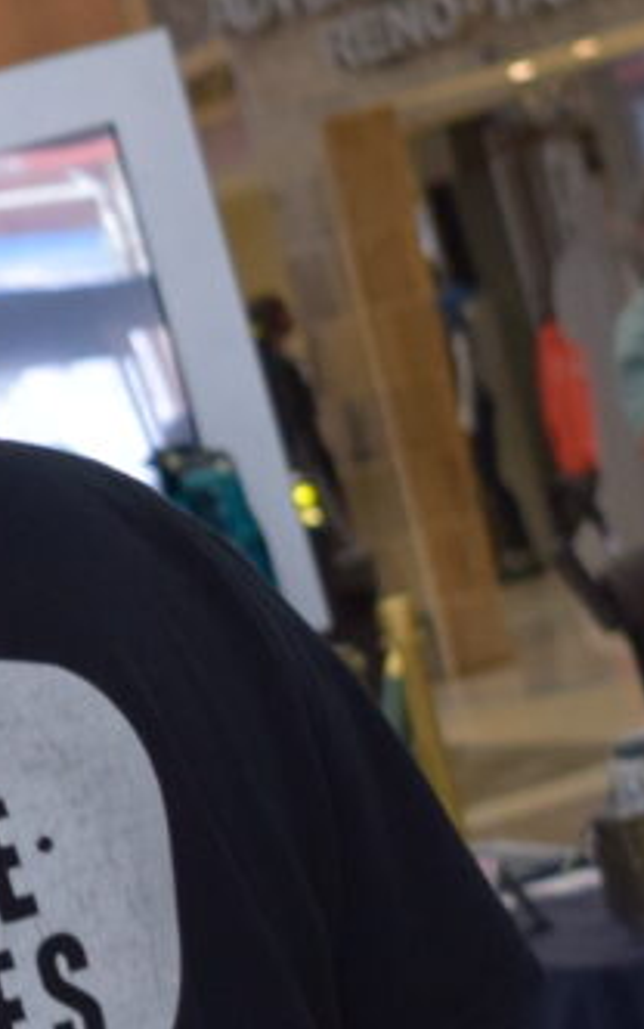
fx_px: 9111
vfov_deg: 6.5
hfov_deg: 3.9
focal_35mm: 325
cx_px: -1229
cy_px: 462
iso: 900
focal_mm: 46
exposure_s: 1/60
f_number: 5
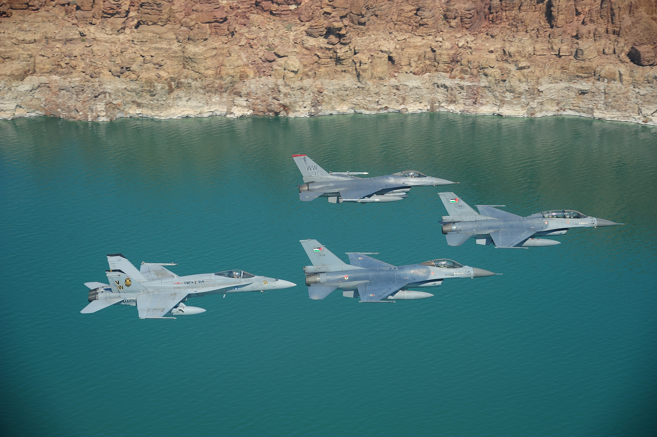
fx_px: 1568
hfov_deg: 23.7
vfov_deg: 15.9
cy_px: 218
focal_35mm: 86
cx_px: 328
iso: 200
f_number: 5.6
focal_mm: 86
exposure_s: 1/320
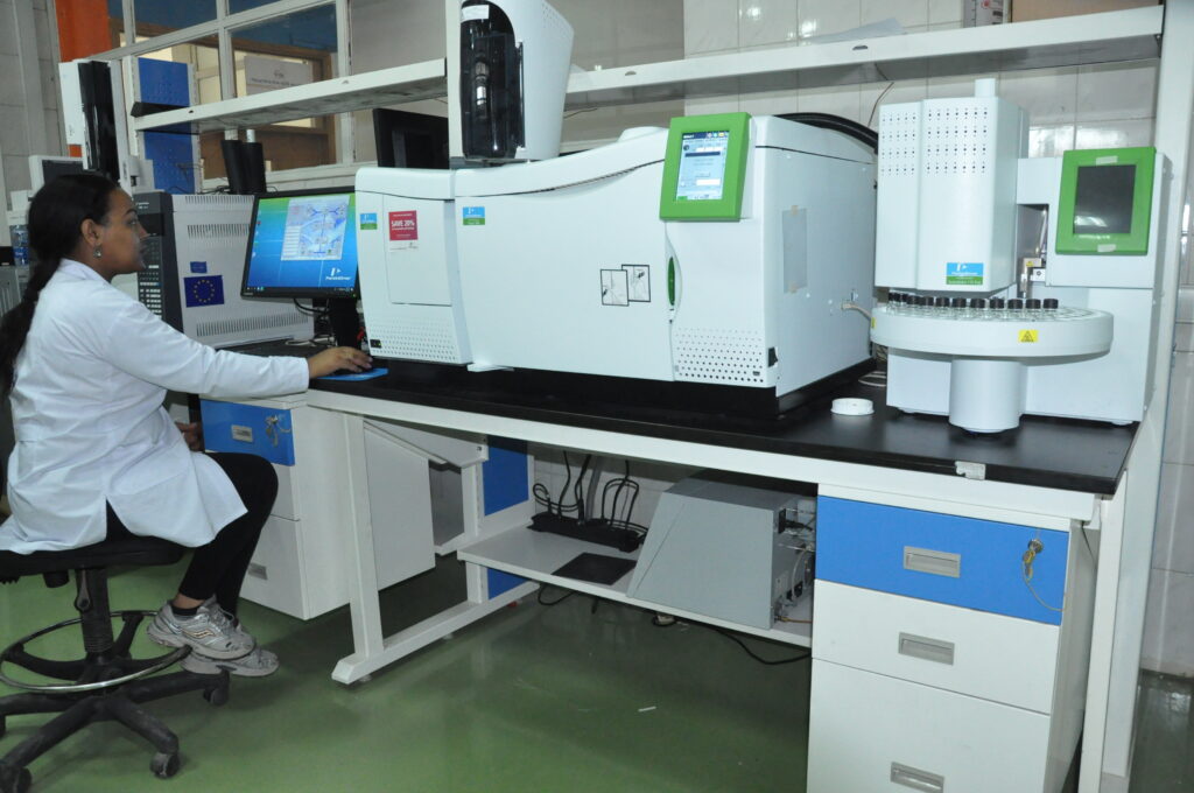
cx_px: 597
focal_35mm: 27
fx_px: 894
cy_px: 396
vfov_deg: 47.8
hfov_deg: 67.4
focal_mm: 18
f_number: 5.6
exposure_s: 1/100
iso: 3200
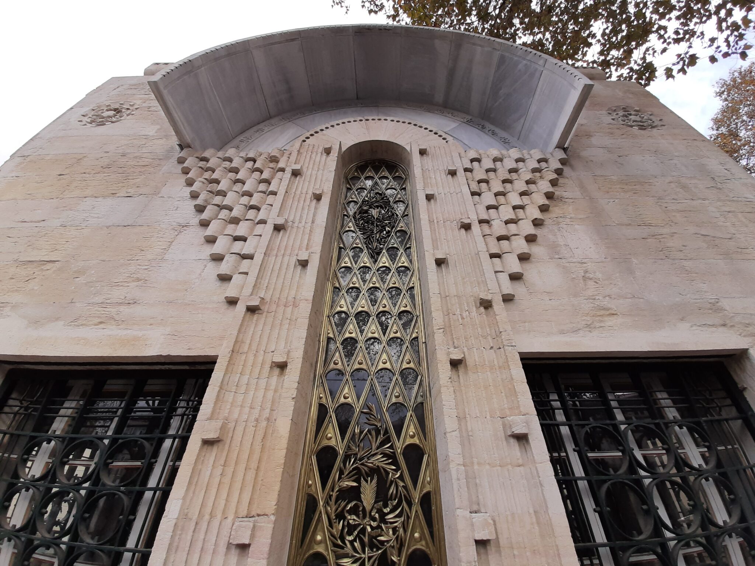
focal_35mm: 13
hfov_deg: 106.2
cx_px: 378
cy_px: 283
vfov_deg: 89.9
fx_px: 284
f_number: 2.2
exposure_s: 1/292
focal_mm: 1.42
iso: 40
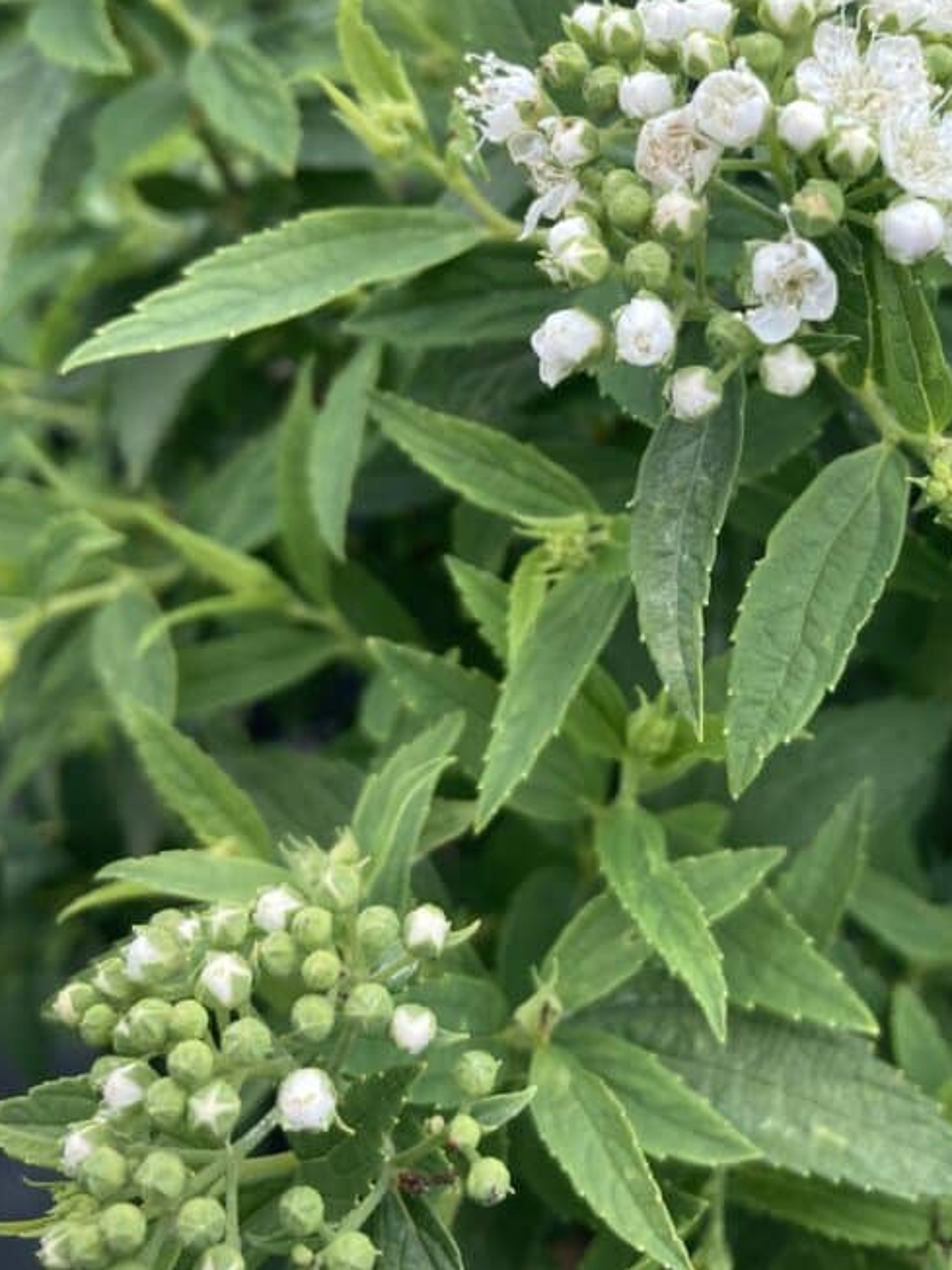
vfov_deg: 42.2
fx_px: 1613
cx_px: 709
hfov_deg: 32.3
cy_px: 399
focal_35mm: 44
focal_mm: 3.99
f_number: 1.8
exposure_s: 1/475
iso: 20
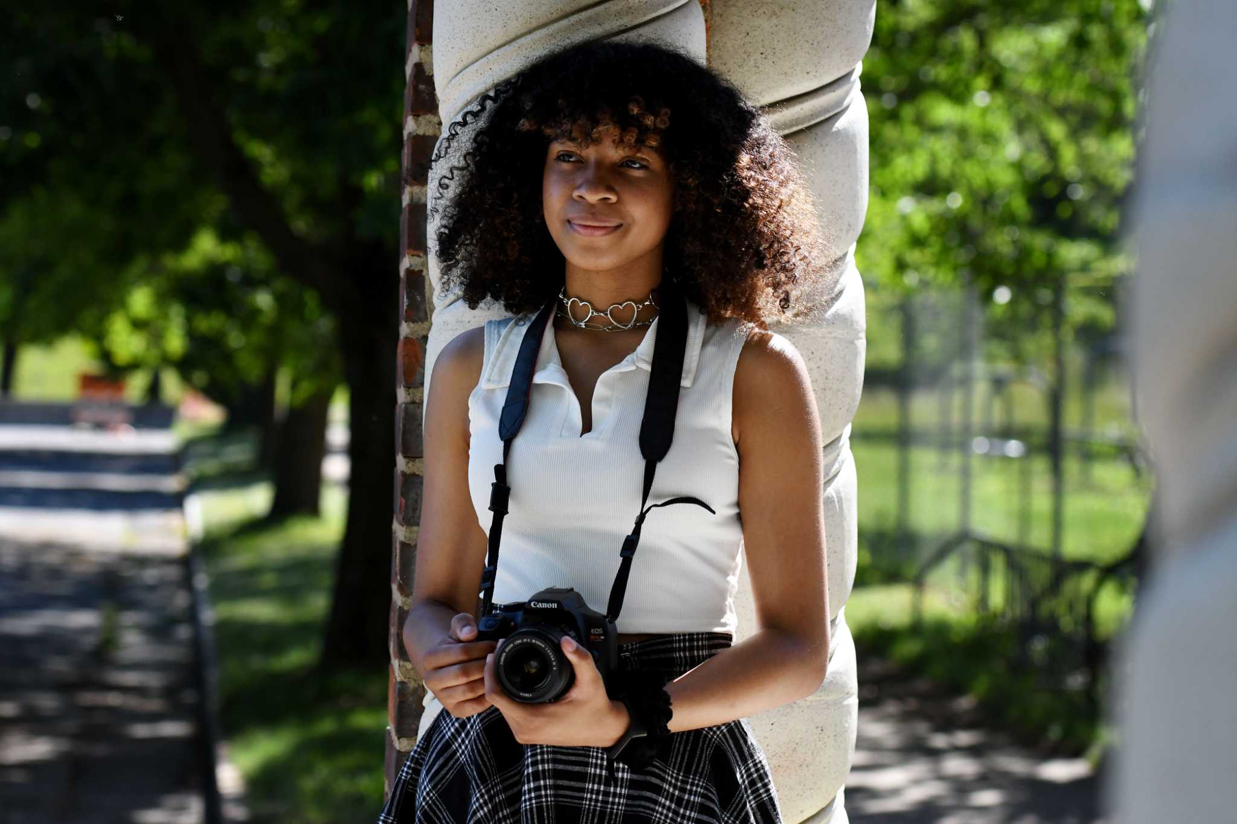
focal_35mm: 112
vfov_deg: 12.2
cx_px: 618
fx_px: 3865
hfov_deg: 18.2
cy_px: 412
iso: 1250
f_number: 4
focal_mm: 75
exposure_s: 1/4000
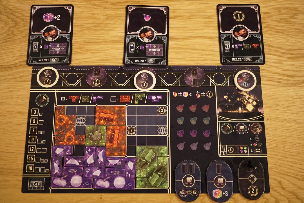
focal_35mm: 45
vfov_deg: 29.9
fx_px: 380
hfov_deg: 43.6
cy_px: 102
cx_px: 152
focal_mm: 30
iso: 5000
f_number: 3.5
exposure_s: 1/160
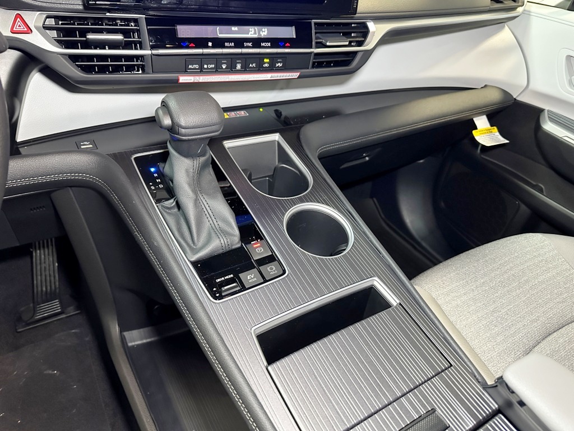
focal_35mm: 24
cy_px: 216
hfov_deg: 71.6
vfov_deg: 56.8
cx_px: 287
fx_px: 398
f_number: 1.78
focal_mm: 6.86
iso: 800
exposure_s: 1/40
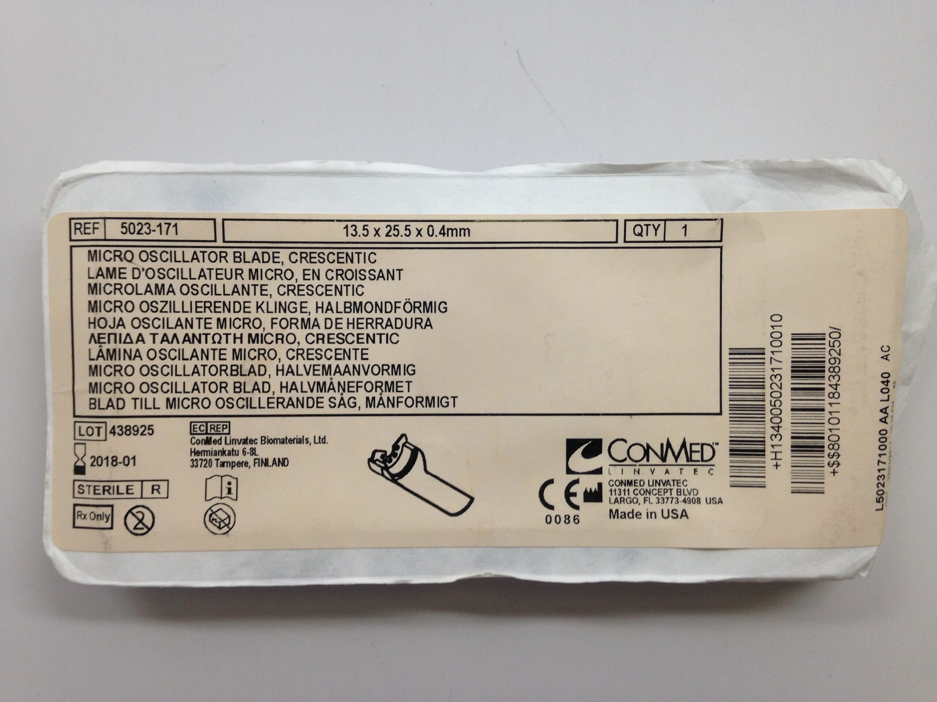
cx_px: 468
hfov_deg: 55.4
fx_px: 893
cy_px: 351
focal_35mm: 33
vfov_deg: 42.9
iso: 64
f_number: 2.4
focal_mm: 4.12
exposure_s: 1/60
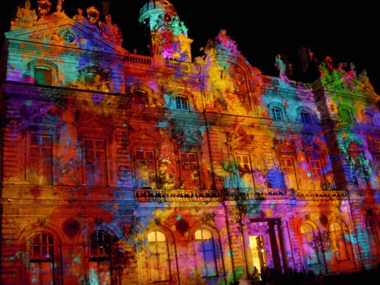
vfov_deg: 37.7
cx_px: 190
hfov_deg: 49.0
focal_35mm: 38
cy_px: 142
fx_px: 417
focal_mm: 7.8
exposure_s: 1/1.7
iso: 200
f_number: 2.8
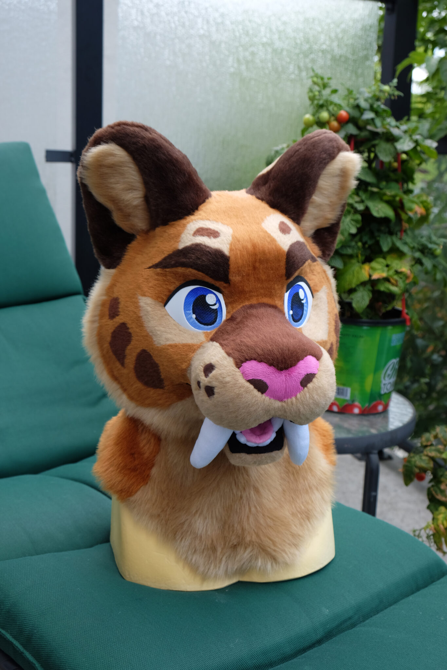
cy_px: 335
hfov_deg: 31.9
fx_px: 782
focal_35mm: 42
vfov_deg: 46.4
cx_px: 224
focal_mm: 27.7
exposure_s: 1/125
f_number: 4.5
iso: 200
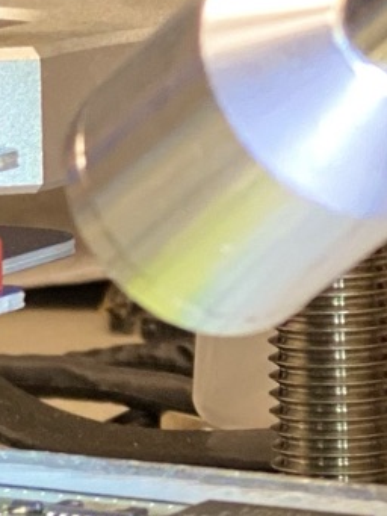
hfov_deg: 4.7
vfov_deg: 6.3
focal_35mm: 312
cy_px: -289
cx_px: -520
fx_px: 4648
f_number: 2
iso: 160
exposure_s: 1/100
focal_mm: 6
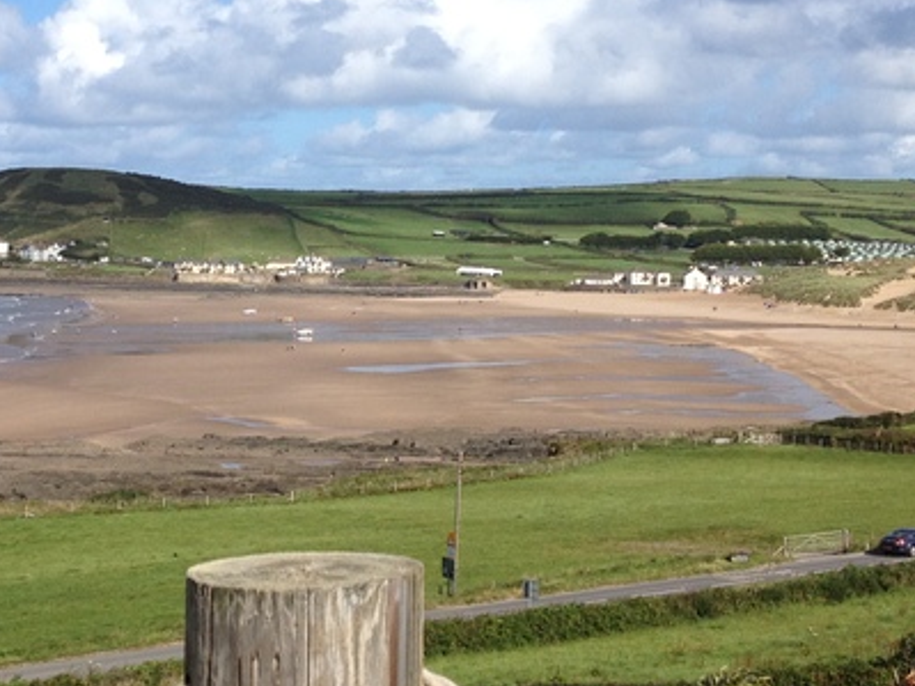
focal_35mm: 79
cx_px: 328
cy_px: 274
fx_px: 2088
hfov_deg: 24.6
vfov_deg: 18.6
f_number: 2.4
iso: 64
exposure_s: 1/2404
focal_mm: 4.28
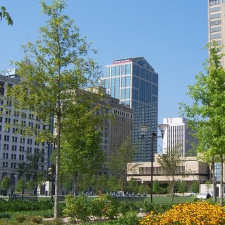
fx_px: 434
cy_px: 112
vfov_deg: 29.1
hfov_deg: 28.6
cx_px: 170
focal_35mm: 59
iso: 80
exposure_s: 1/500
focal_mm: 6
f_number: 4.5
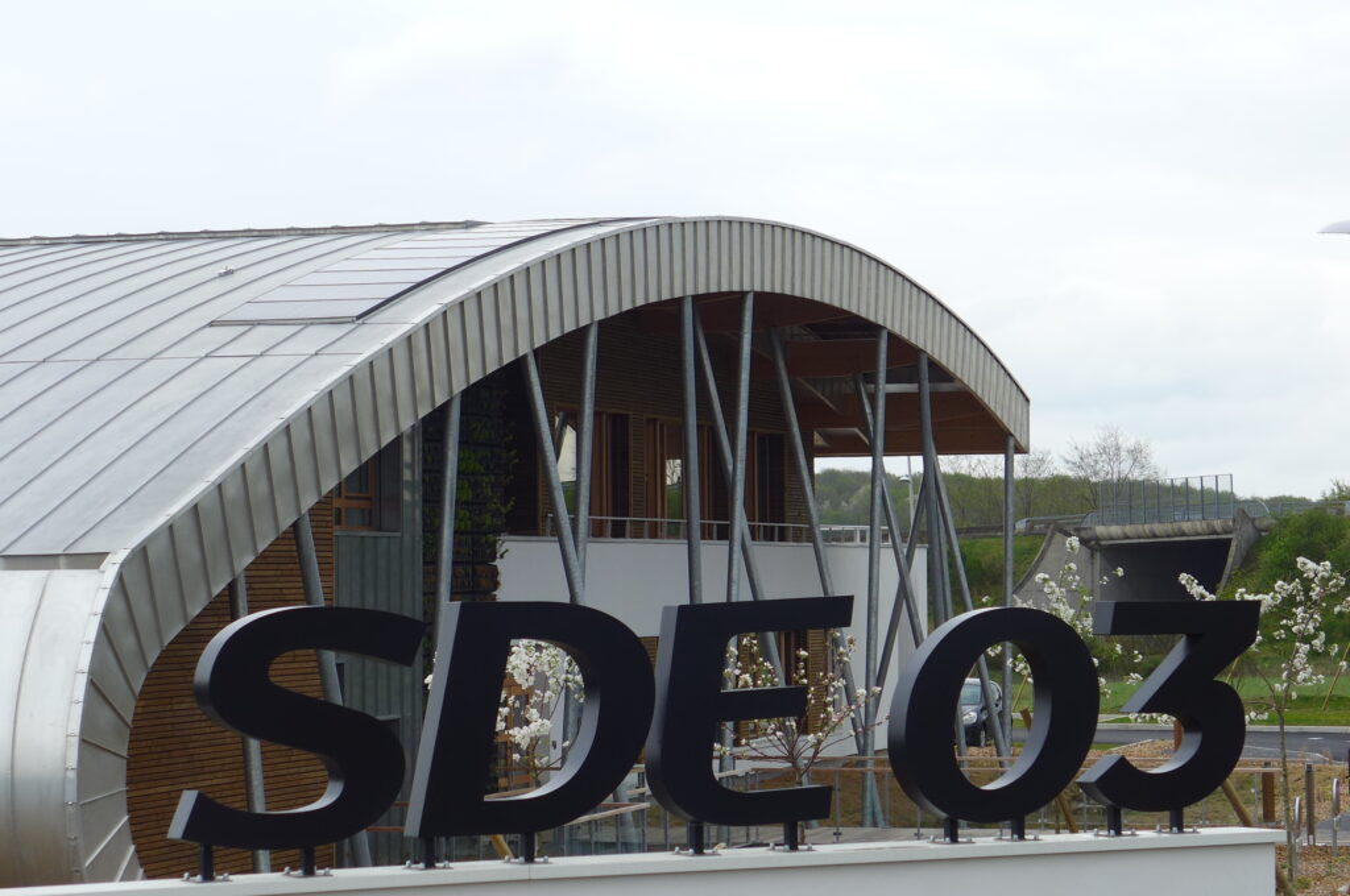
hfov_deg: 20.6
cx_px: 675
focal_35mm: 99
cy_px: 448
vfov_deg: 13.8
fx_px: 3708
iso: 80
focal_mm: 17.7
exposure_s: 1/500
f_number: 2.8
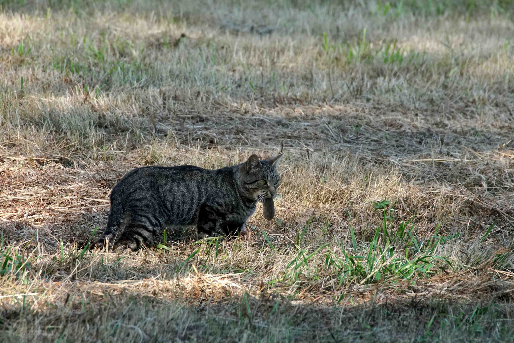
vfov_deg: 1.8
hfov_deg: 2.7
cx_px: 257
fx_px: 10710
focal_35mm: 750
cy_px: 172
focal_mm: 500
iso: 1600
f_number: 9
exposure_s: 1/320
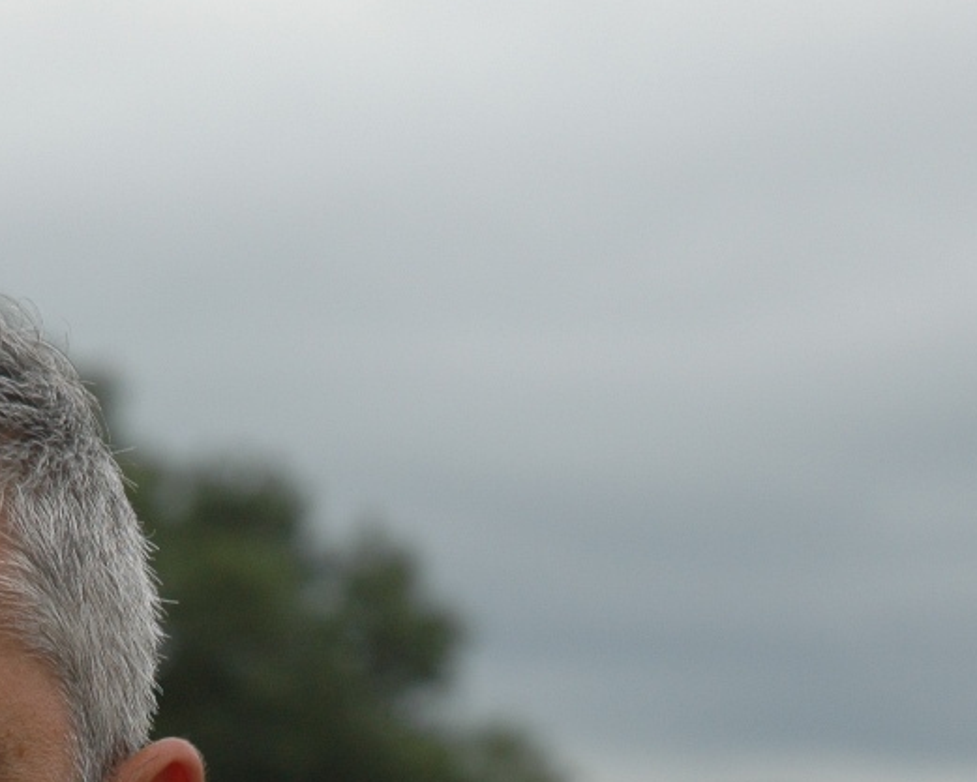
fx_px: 8214
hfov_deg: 6.8
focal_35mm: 284
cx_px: 368
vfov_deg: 5.4
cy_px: 921
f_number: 5.6
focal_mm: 70
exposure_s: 1/125
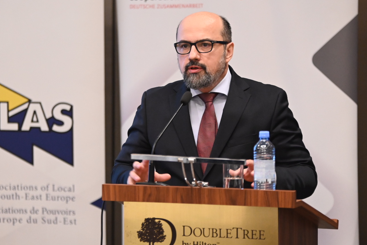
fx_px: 2263
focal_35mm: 222
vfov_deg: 6.2
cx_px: 140
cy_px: 98
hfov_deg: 9.3
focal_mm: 150
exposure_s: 1/160
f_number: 2.8
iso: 6400
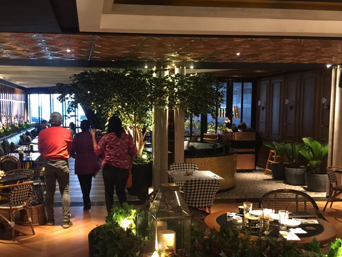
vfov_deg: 33.5
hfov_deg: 43.5
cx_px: 131
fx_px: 425
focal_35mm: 43
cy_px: 153
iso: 125
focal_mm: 4.15
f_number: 2.2
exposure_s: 1/10
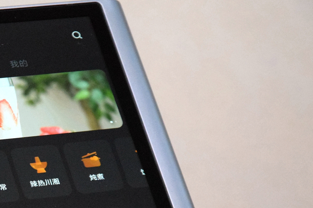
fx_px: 2591
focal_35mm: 298
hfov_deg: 6.9
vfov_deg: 4.6
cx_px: 24
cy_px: 180
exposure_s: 1/125
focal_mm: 98
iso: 5600
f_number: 5.6
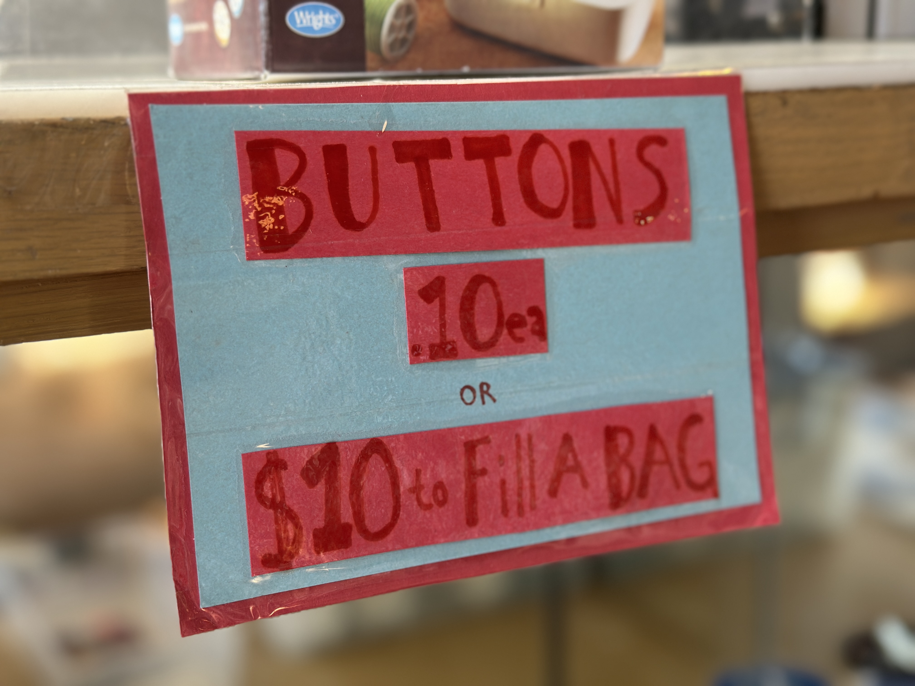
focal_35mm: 48
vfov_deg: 30.3
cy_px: 343
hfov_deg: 39.7
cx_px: 458
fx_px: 1269
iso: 160
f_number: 1.78
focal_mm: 6.86
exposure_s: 1/120
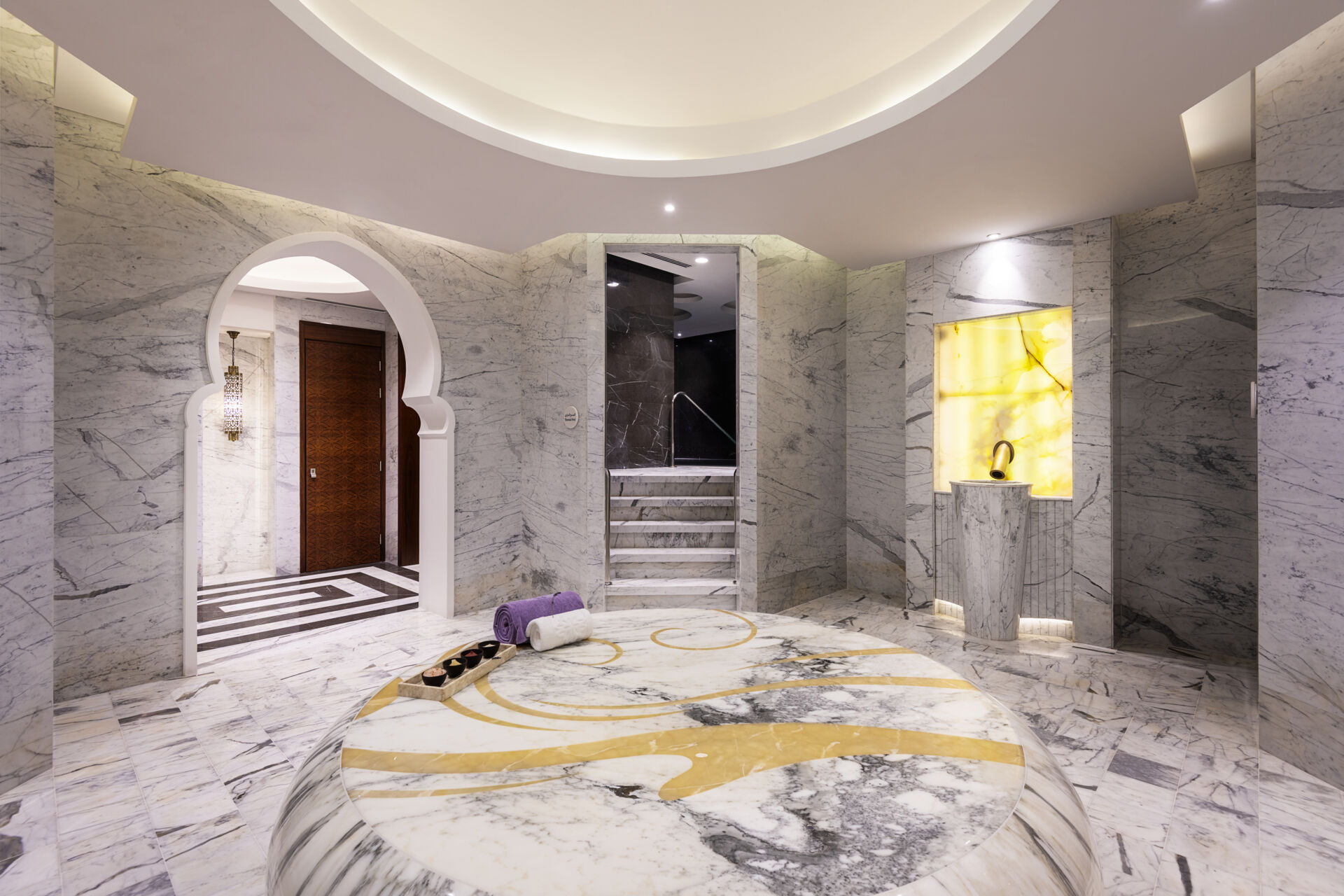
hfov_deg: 96.7
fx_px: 597
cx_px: 672
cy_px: 448
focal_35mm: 16
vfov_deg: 73.7
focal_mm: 16
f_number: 8
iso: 100
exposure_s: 1.6
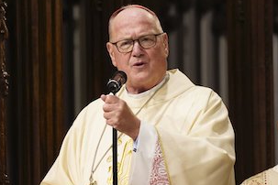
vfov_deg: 1.9
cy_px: 143
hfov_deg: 2.9
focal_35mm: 708
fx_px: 5467
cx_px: 115
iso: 4000
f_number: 5.6
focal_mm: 358
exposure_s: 1/160
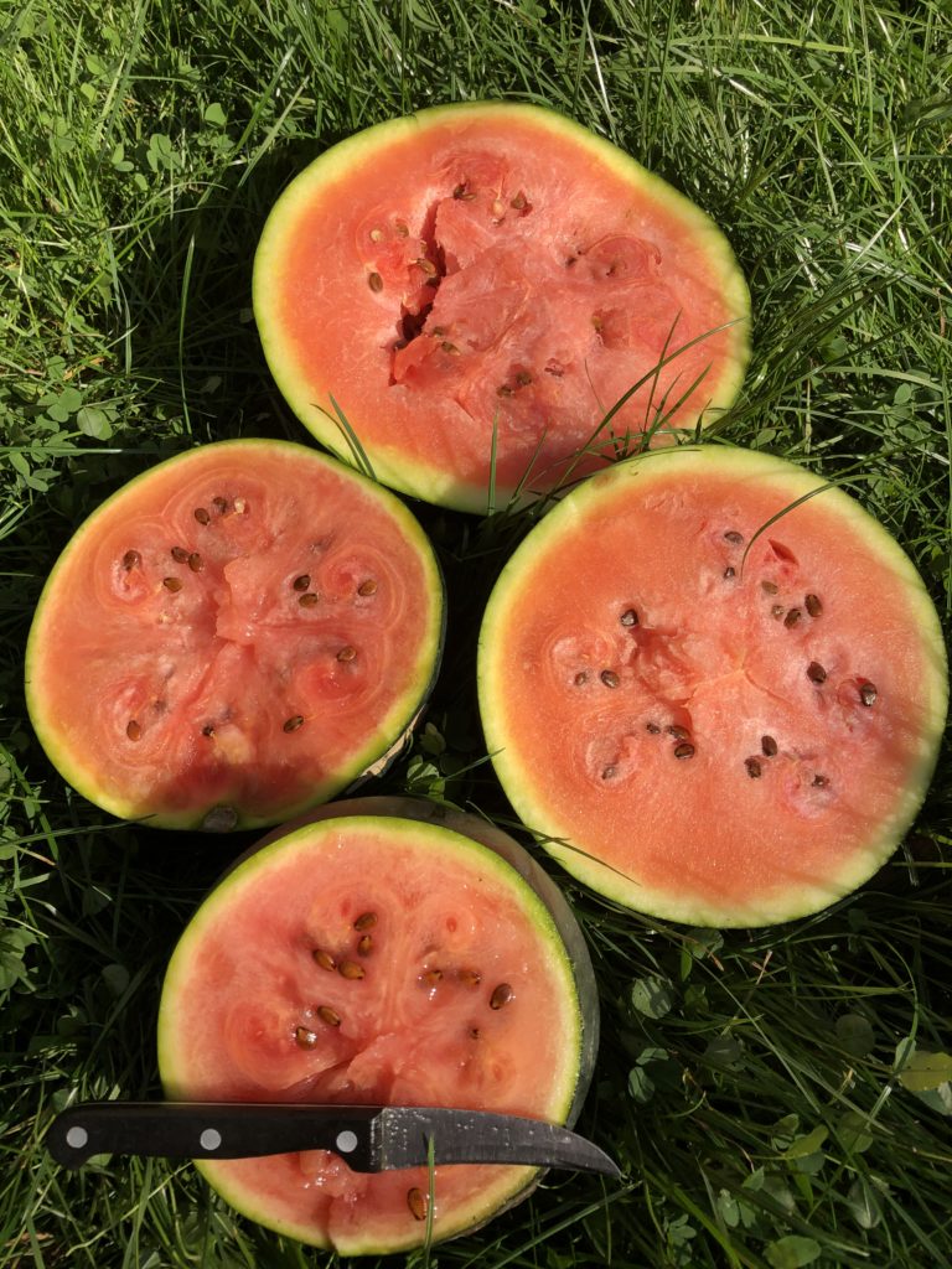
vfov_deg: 63.4
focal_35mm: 28
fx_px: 1027
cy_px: 634
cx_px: 476
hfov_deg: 49.7
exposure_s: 1/2288
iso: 20
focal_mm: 3.99
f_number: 1.8
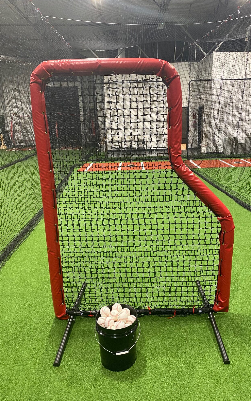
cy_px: 201
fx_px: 306
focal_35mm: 28
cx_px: 139
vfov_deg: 66.5
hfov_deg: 44.5
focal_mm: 4.25
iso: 400
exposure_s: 1/60
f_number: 1.8
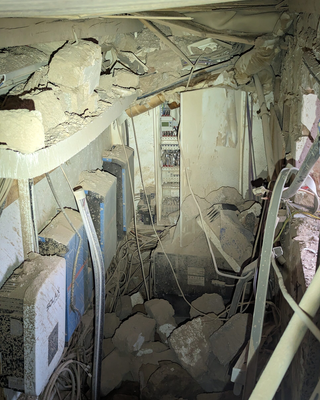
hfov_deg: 30.3
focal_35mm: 50
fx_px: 592
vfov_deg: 37.3
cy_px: 203
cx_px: 160
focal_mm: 6.81
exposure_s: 1/55.6
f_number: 1.85
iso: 401
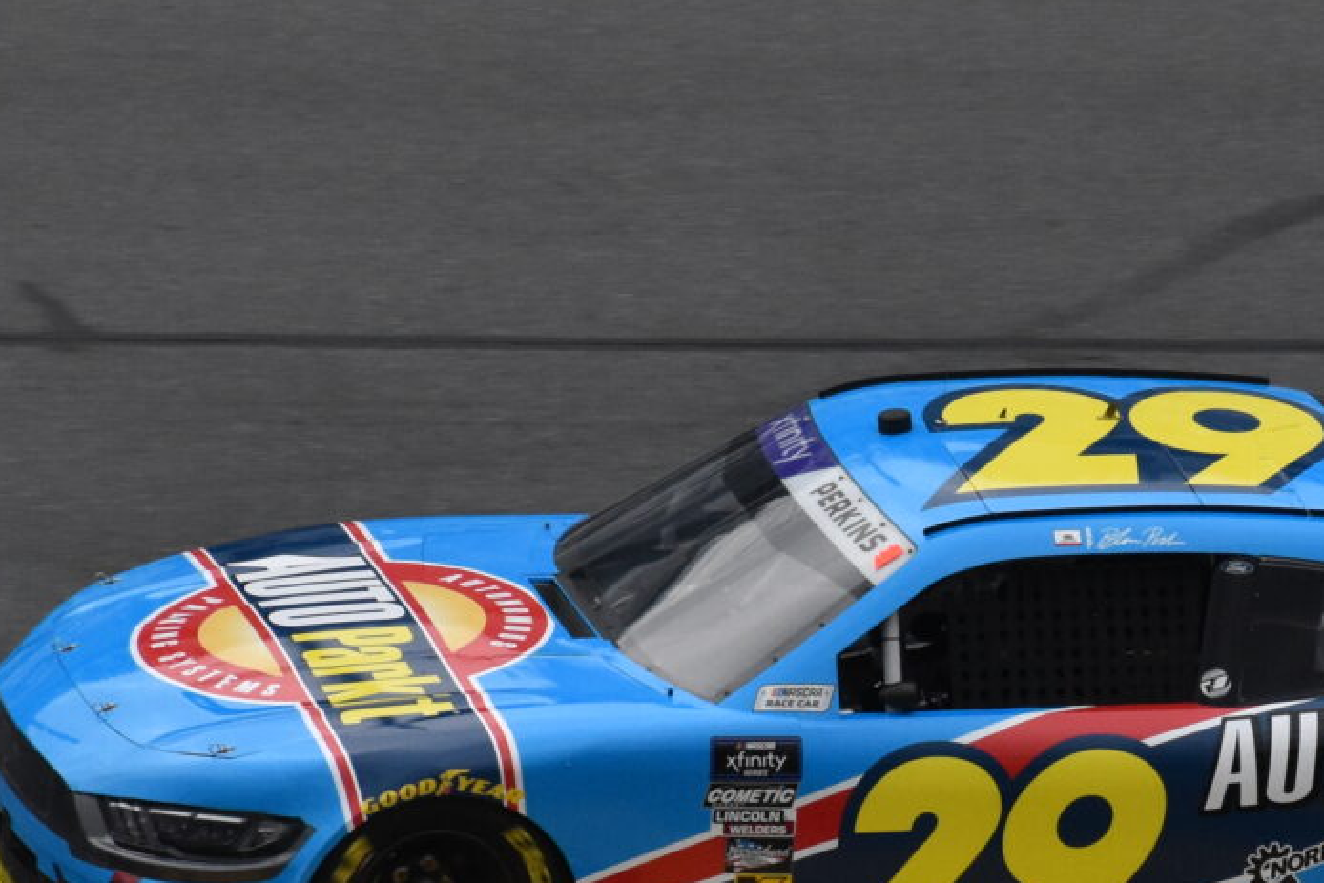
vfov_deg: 1.6
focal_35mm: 841
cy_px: 743
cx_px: 893
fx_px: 30935
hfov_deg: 2.5
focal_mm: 190
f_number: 7.1
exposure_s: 1/1600
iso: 1600
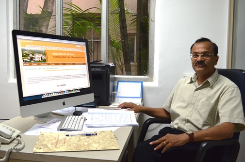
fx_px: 244
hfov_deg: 53.2
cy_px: 81
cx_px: 122
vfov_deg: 36.7
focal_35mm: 36
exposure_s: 1/60
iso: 800
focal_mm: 24
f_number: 5.6
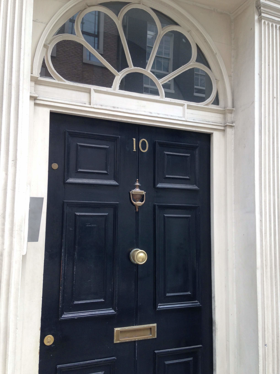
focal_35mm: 33
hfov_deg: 42.9
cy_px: 187
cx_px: 140
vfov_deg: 55.4
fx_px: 356
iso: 50
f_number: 2.4
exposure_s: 1/120
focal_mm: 4.12
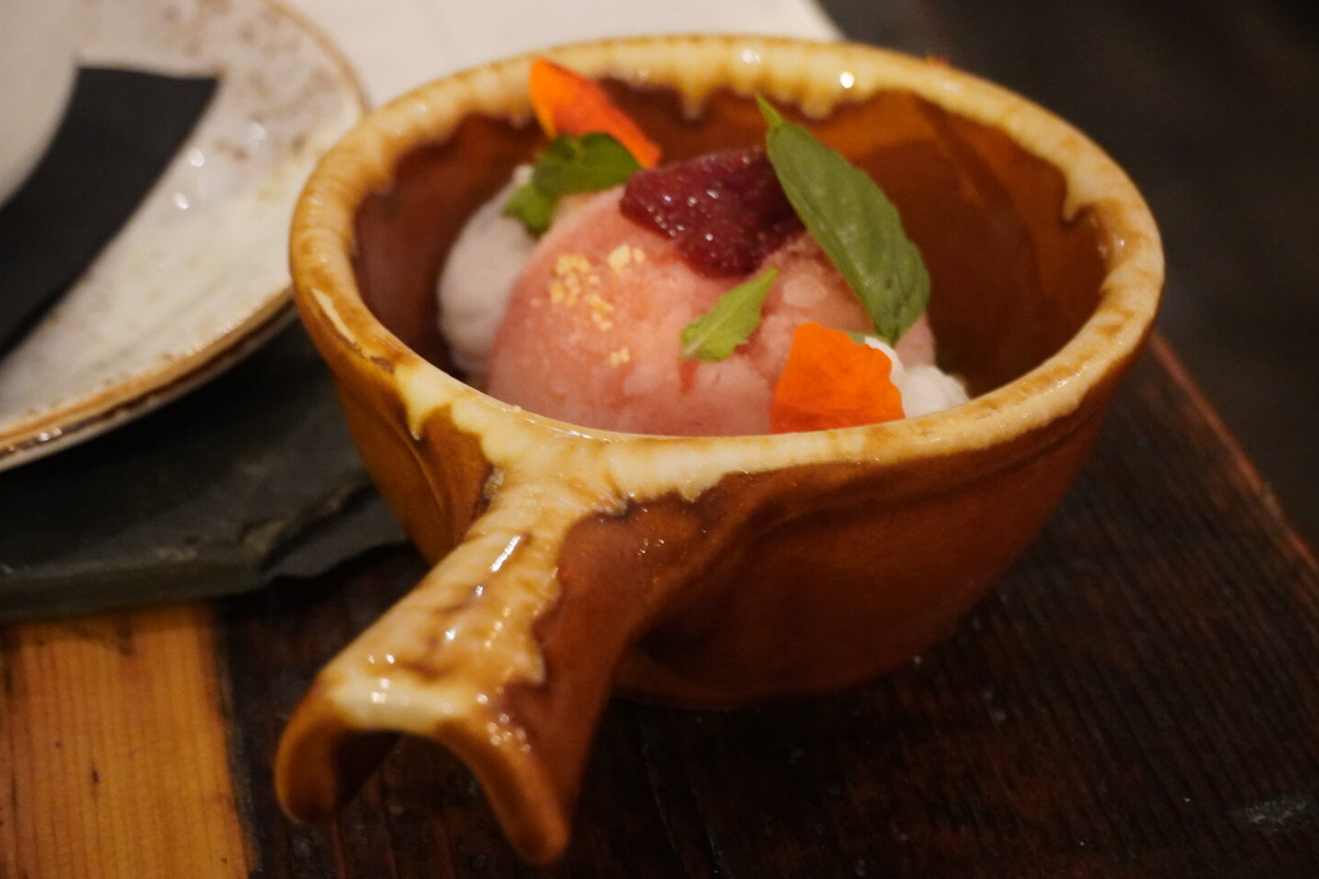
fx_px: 2564
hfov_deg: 28.8
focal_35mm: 70
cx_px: 644
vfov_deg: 19.5
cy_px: 425
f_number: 5.6
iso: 6400
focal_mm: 44
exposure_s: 1/6
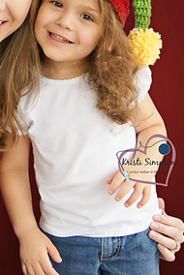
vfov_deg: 26.5
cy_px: 35
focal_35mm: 74
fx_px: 566
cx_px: 28
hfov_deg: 18.2
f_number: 4.5
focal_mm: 28
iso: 100
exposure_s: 1/50
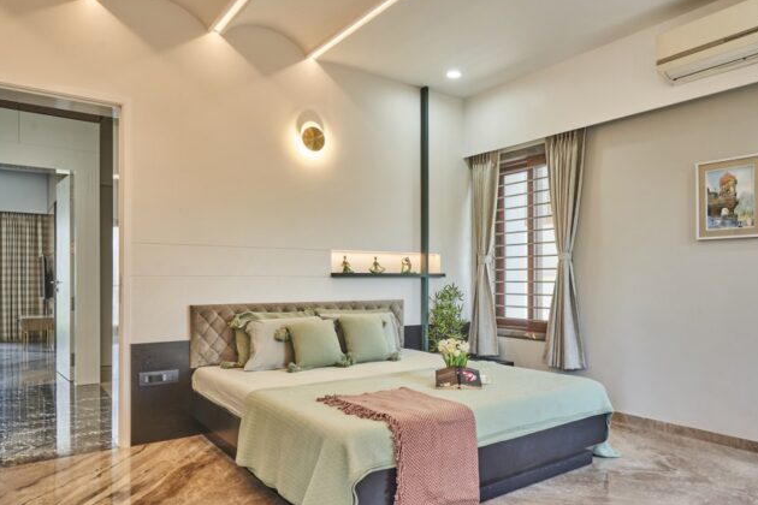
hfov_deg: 71.2
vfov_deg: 51.1
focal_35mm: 25
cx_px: 428
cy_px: 287
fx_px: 526
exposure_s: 1.6
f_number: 8
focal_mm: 21
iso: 125
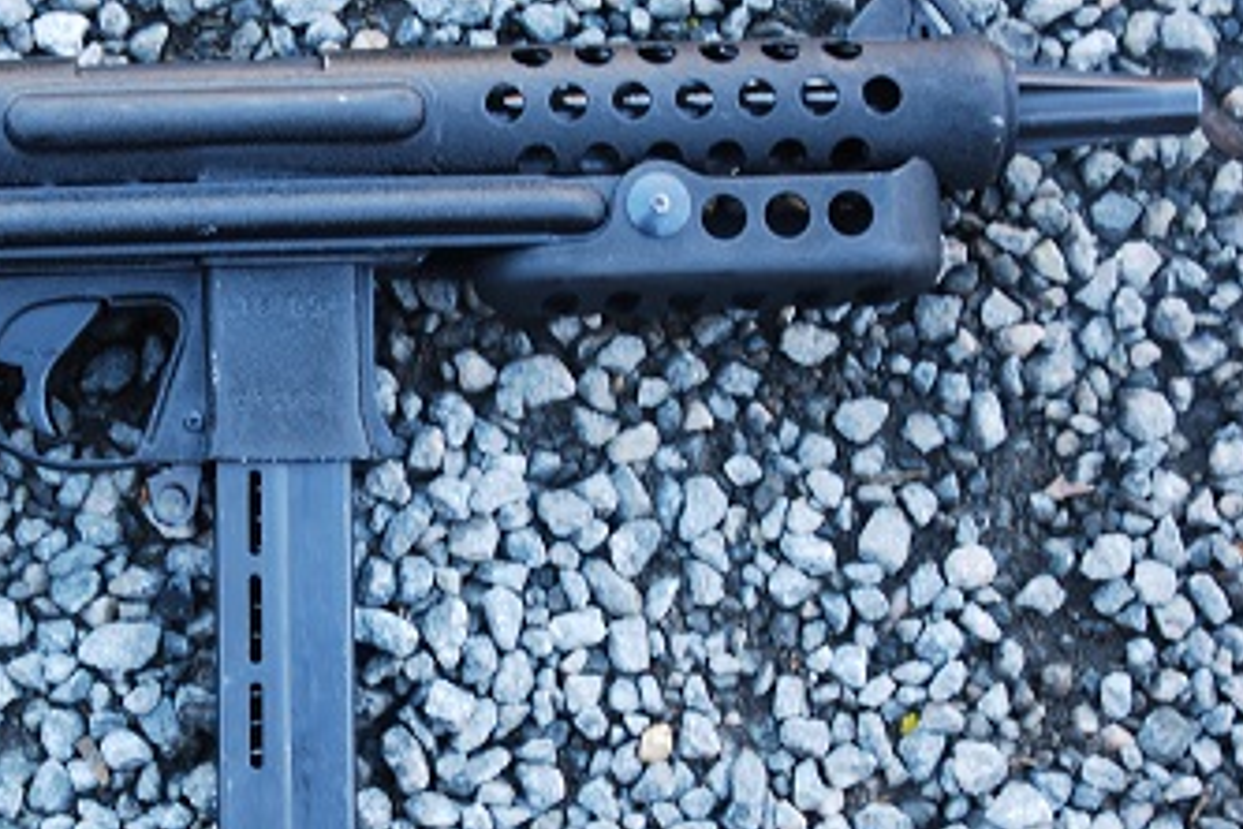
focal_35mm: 84
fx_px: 2897
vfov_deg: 16.3
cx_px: 172
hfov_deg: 23.7
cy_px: 506
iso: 200
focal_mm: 31
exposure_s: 1/30
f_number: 4
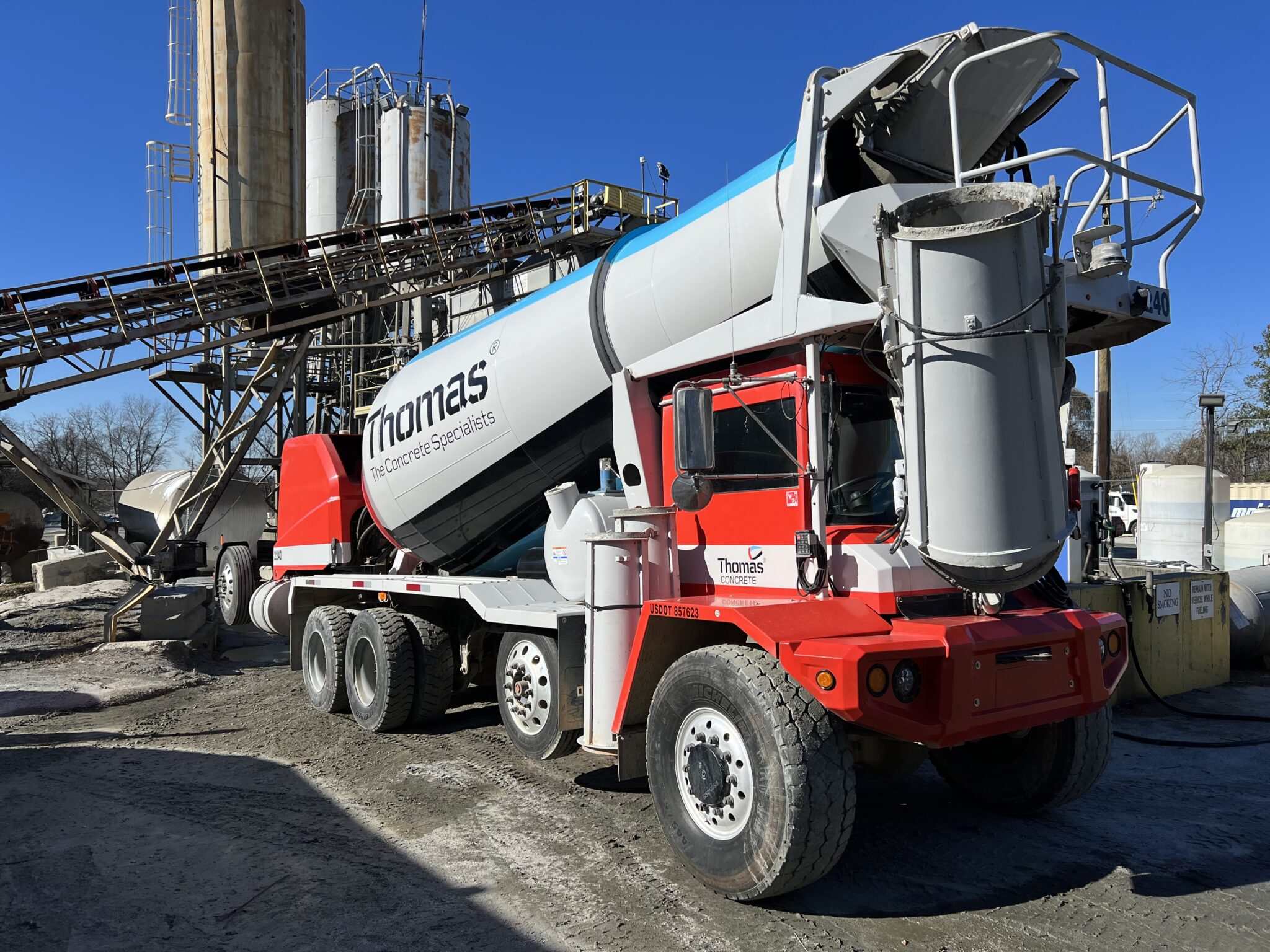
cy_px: 476
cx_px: 635
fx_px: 954
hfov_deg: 67.3
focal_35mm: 26
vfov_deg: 53.1
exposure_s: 1/10309
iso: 50
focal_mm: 5.7
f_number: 1.5
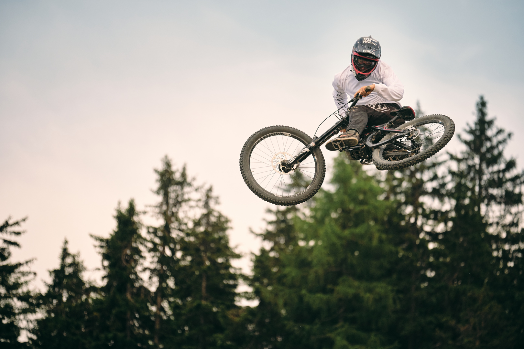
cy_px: 174
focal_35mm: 210
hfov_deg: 9.8
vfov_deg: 6.5
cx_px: 262
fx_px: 3056
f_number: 2.8
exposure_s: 1/3200
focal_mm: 140
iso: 640
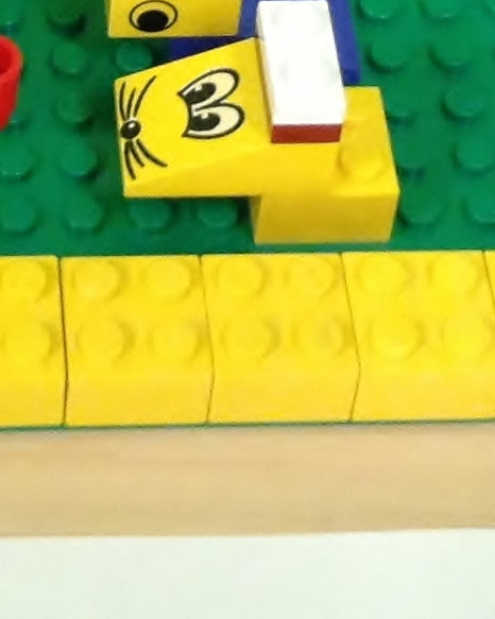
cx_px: -30
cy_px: -90
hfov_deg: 10.7
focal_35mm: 143
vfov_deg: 13.2
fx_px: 2620
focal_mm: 3.3
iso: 200
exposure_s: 1/24
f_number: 2.4
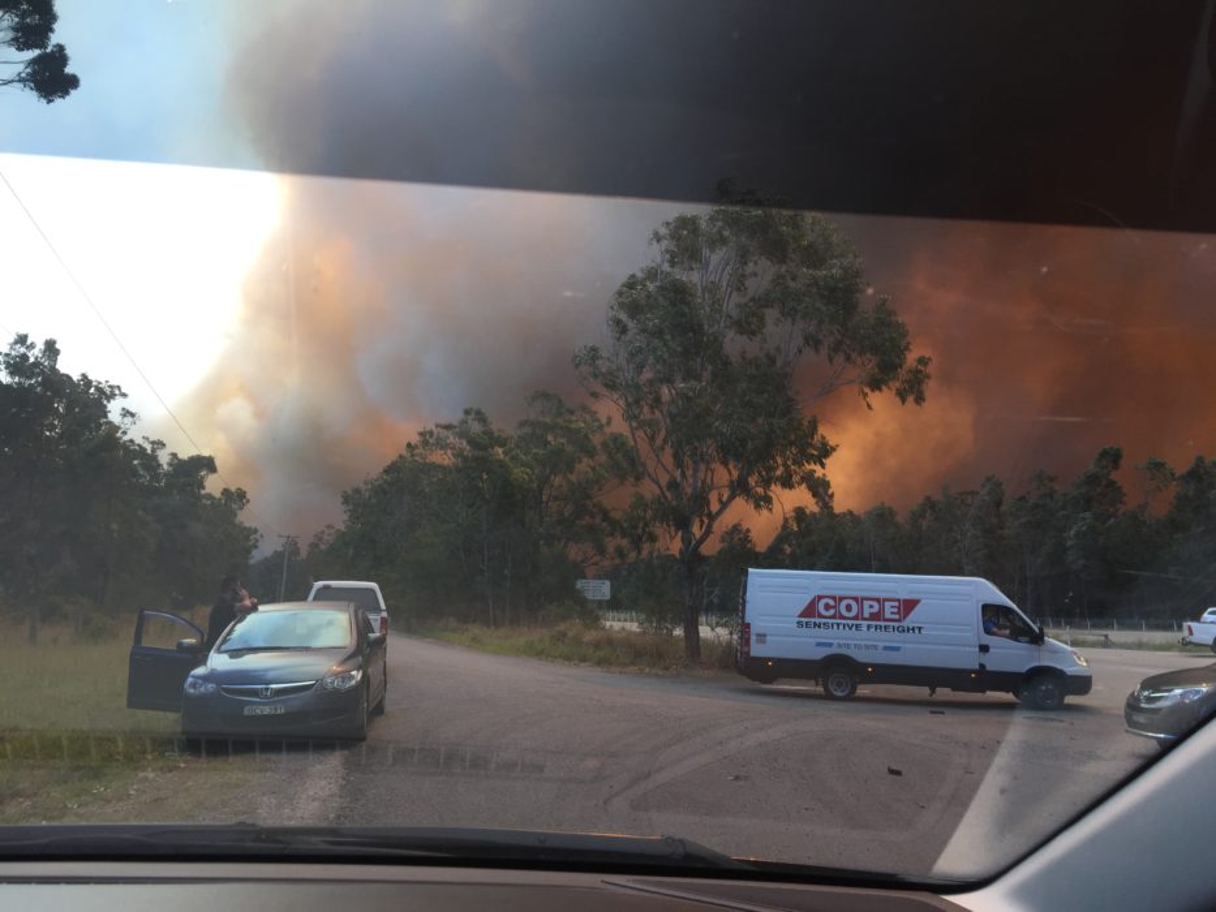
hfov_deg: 61.7
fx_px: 1019
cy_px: 456
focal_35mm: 29
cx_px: 608
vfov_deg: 48.2
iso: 32
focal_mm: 4.15
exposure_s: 1/465
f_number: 2.2
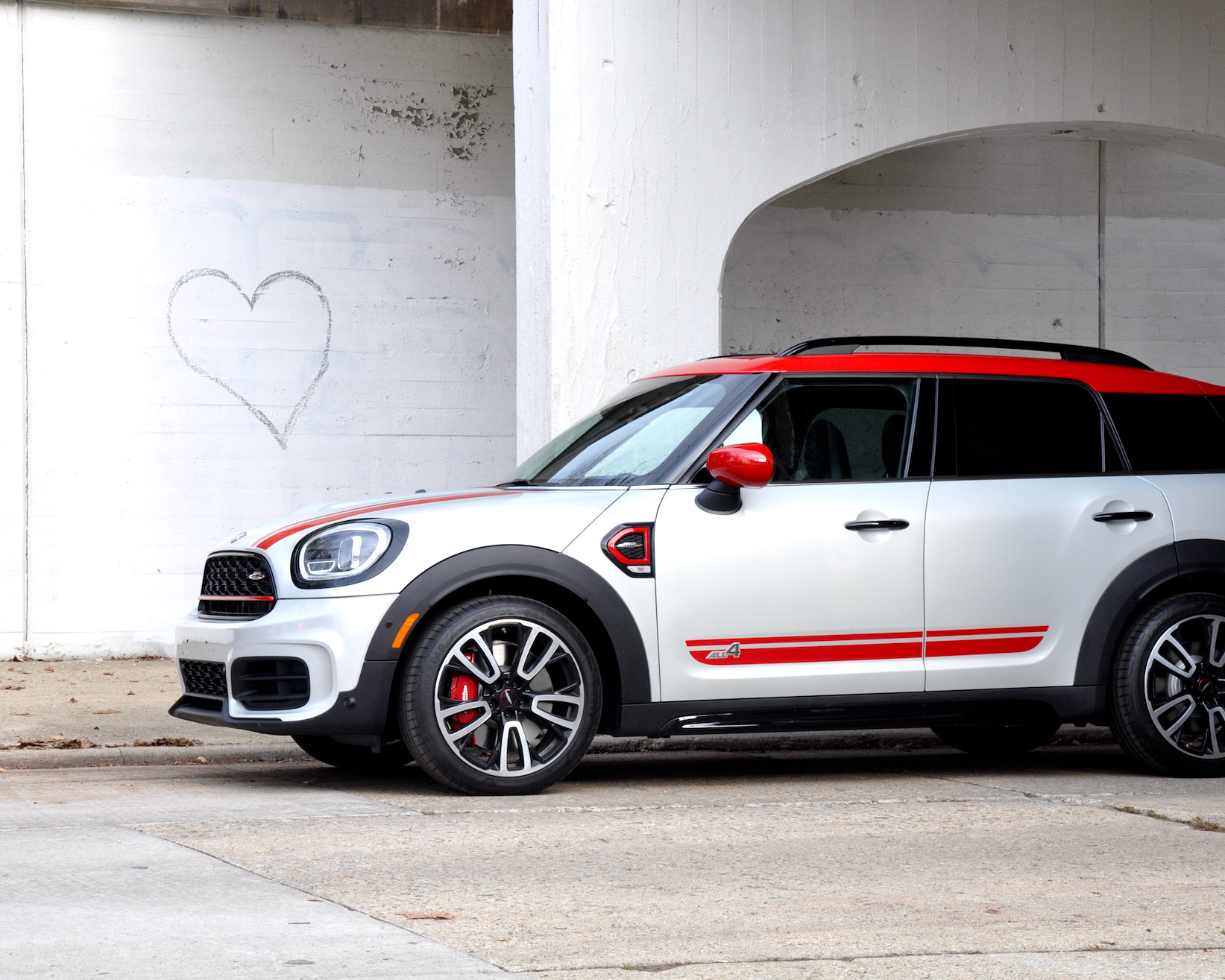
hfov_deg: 21.5
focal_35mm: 89
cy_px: 489
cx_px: 742
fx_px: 3227
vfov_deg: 17.3
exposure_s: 1/125
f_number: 11
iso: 500
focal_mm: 52
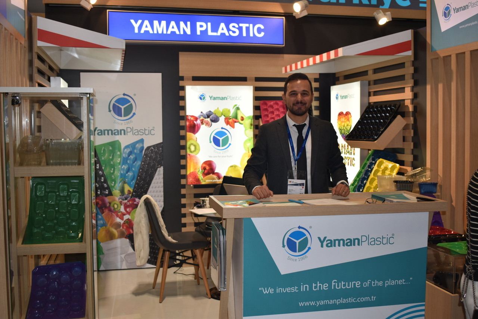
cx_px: 239
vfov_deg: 34.2
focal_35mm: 39
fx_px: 518
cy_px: 160
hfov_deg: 49.5
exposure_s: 1/60
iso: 160
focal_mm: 26
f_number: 4
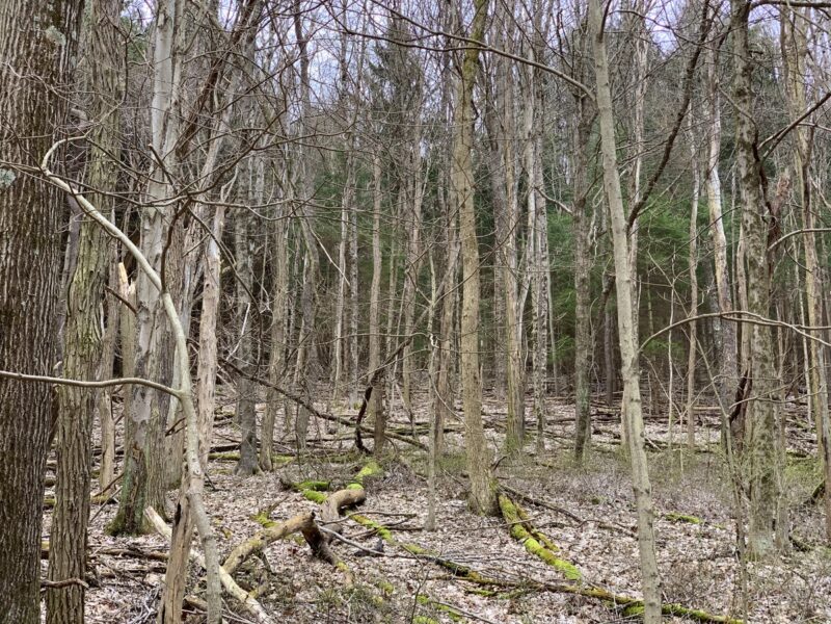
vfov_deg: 28.0
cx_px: 416
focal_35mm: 52
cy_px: 312
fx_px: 1248
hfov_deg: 36.8
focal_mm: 6
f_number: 2.4
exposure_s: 1/122
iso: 32
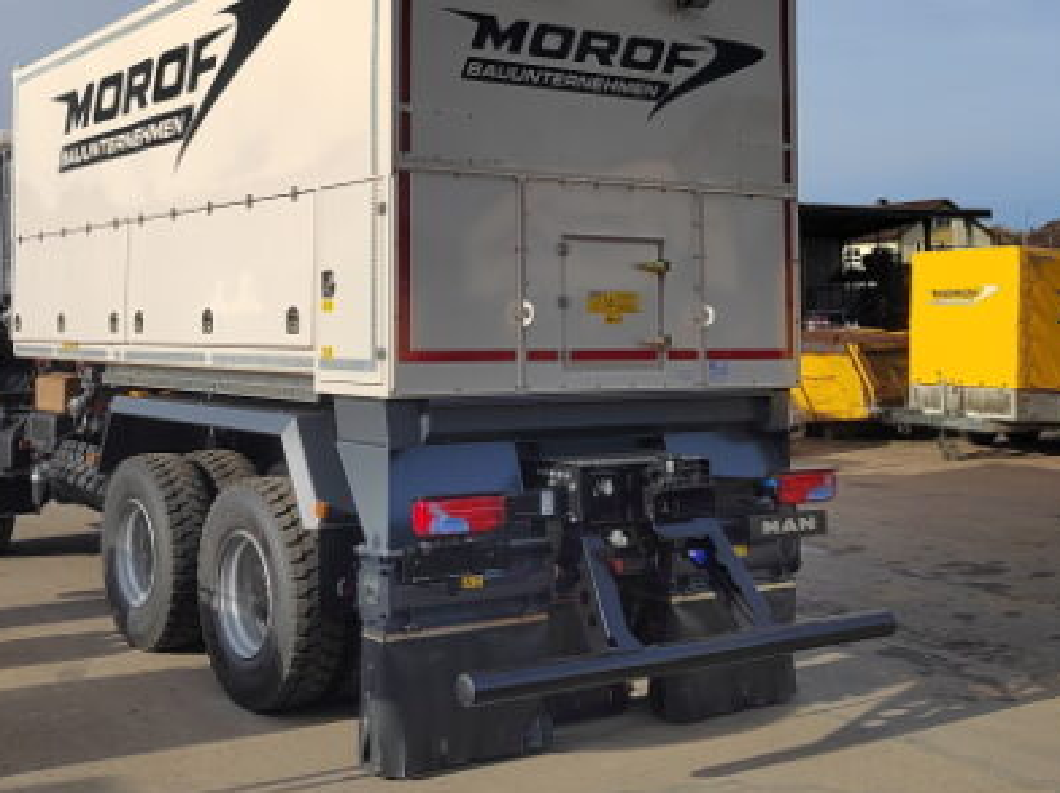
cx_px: 407
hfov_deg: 41.8
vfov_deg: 31.9
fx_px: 1377
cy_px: 259
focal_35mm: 45
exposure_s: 1/2118
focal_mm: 5.52
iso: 233
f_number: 1.9
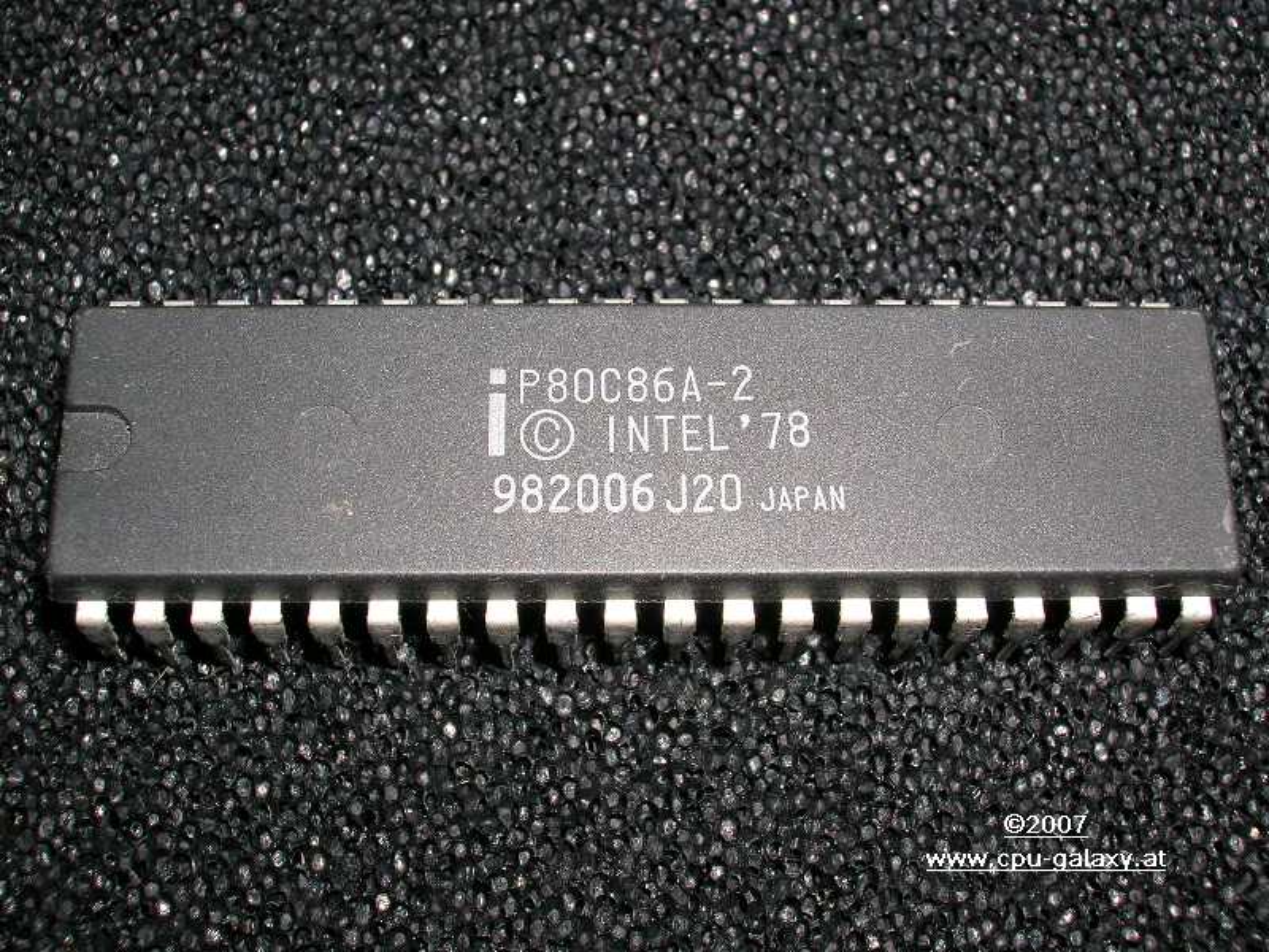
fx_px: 1686
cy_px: 476
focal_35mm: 46
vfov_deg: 31.5
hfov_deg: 41.2
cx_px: 634
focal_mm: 7.7
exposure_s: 1/60.1
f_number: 5.4
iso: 50
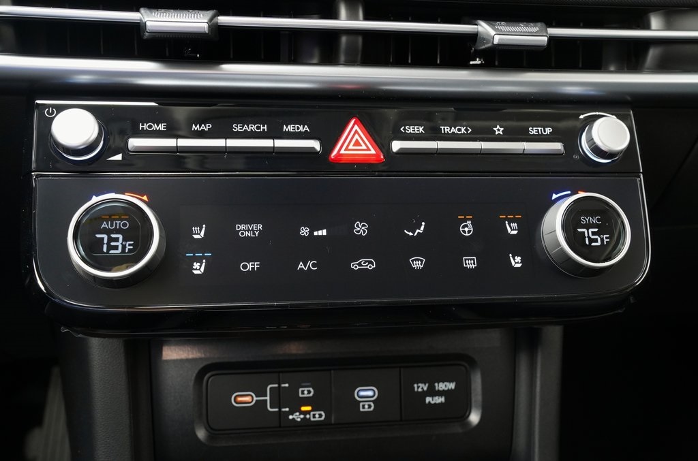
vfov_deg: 35.7
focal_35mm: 37
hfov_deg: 52.0
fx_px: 716
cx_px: 349
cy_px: 230
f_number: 7.1
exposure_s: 1/40
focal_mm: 37
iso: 4000
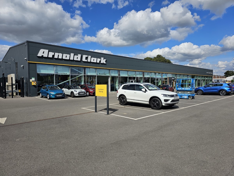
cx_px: 117
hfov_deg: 73.9
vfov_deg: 58.9
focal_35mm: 23
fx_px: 155
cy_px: 88
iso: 10
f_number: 1.7
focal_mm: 6.3
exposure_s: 1/1321
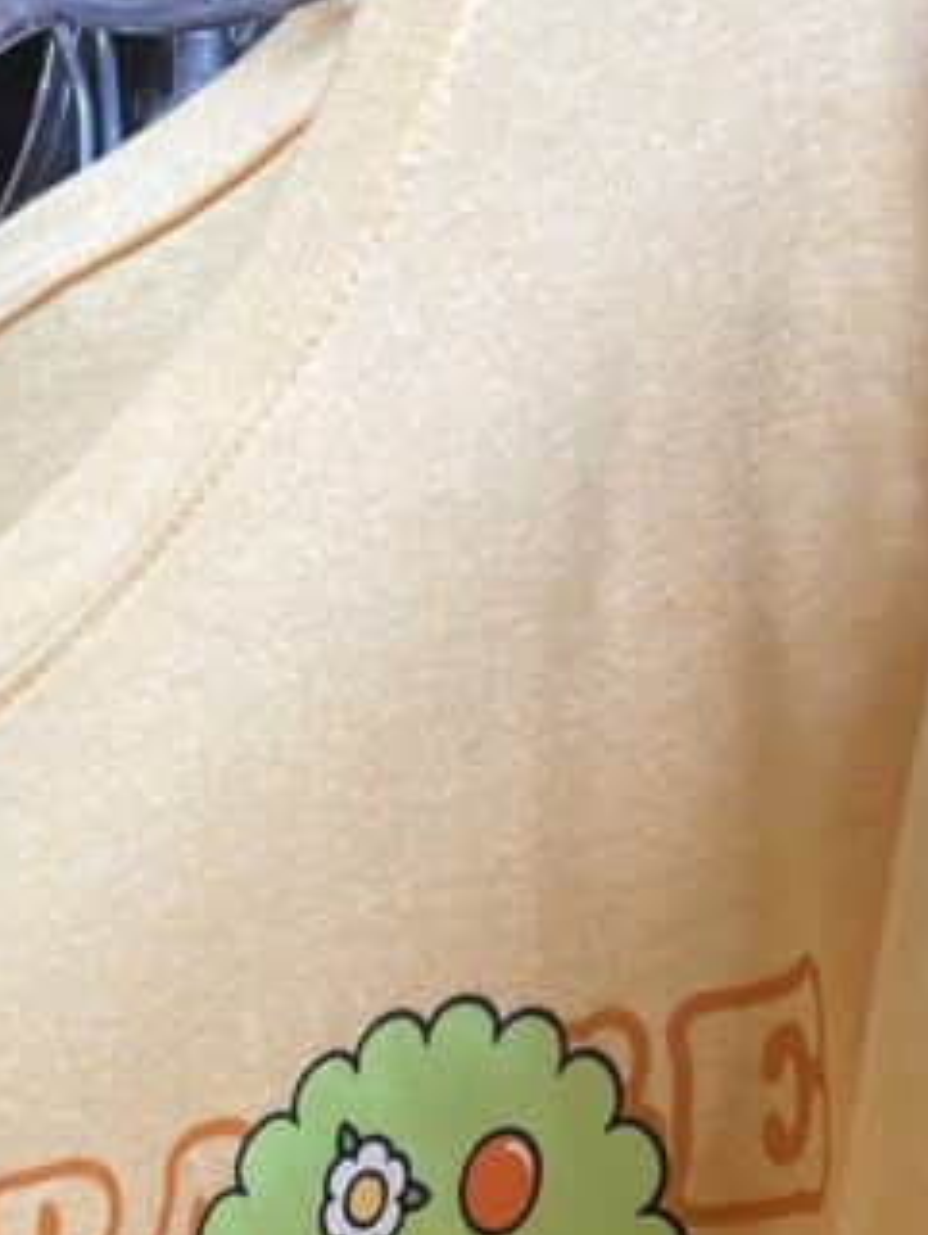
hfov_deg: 17.7
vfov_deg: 20.1
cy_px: 1874
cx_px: 204
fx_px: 2965
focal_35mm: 83
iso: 160
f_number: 1.5
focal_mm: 5.7
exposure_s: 1/60
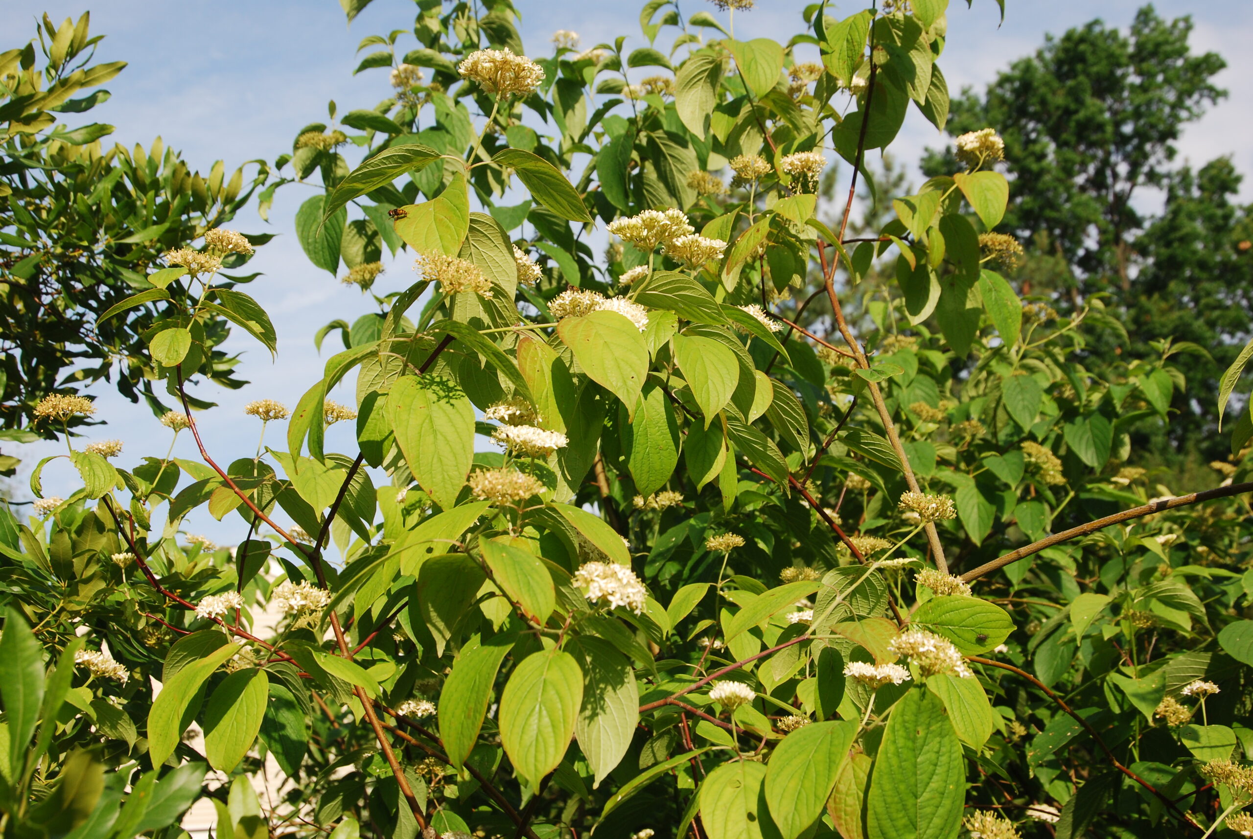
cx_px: 626
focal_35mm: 51
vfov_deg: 26.6
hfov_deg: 38.8
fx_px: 1777
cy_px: 420
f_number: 10
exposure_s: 1/250
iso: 180
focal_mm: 34
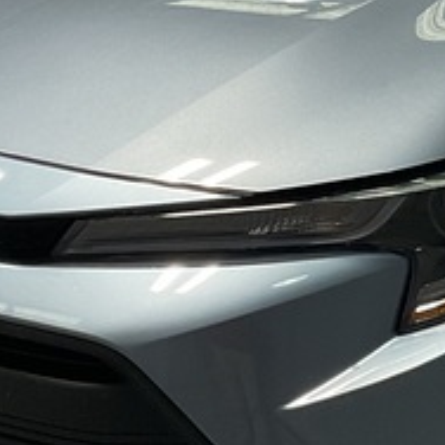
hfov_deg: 13.2
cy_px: 90
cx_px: 433
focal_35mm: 131
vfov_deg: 13.3
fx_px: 1905
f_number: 1.8
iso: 64
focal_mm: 3
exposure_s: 1/120
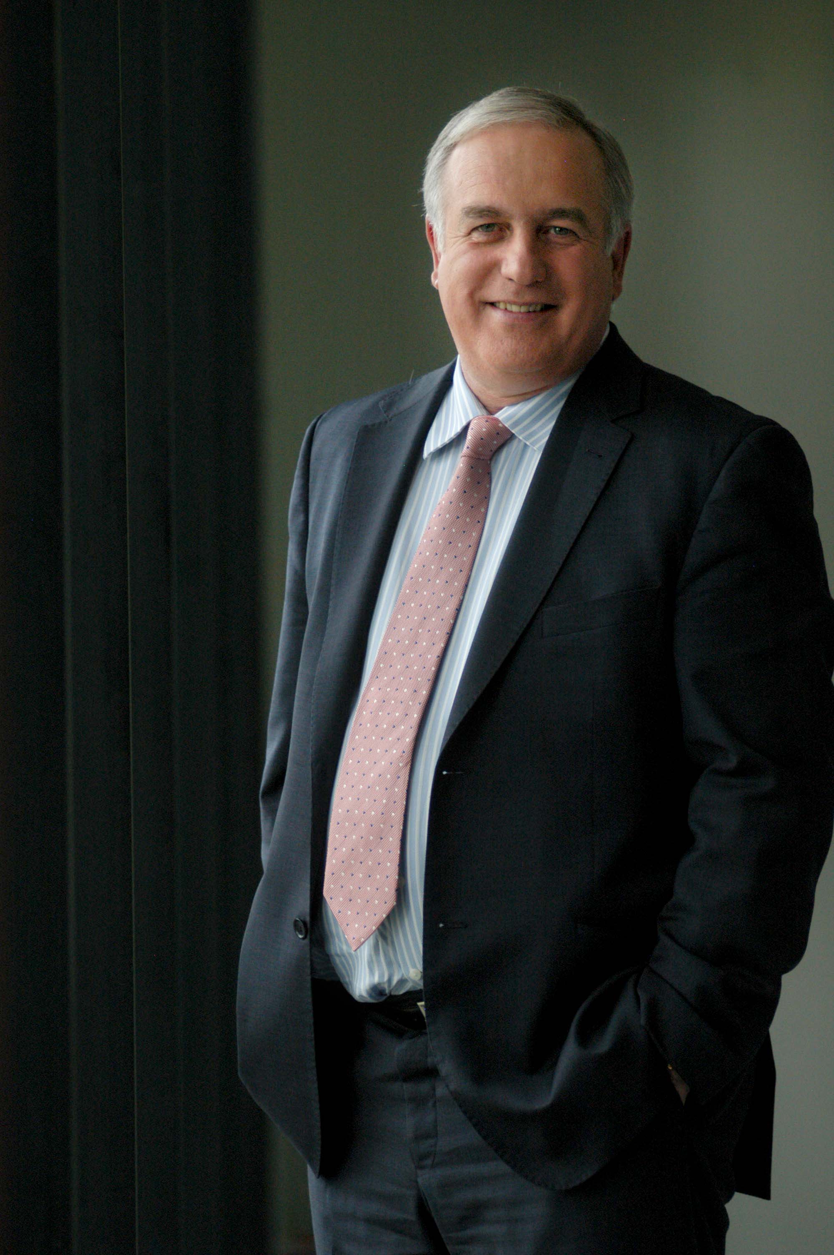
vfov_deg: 10.2
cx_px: 417
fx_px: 7049
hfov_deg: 6.8
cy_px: 628
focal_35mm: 202
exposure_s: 1/250
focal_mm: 135
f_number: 2.8
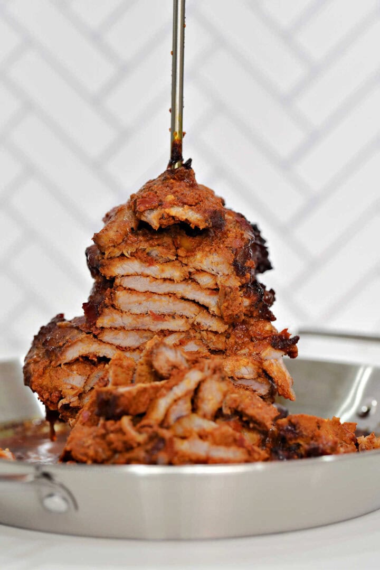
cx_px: 190
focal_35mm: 105
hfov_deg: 13.0
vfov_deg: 19.5
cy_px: 285
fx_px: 1661
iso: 2000
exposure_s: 1/100
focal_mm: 105
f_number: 6.3
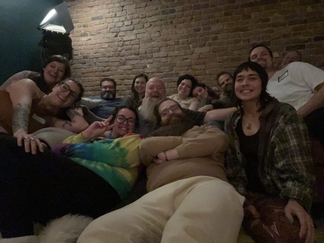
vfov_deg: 58.9
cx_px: 162
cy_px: 122
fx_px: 215
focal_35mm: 23
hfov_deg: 73.9
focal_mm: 2.71
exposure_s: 1/15
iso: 2000
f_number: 2.2
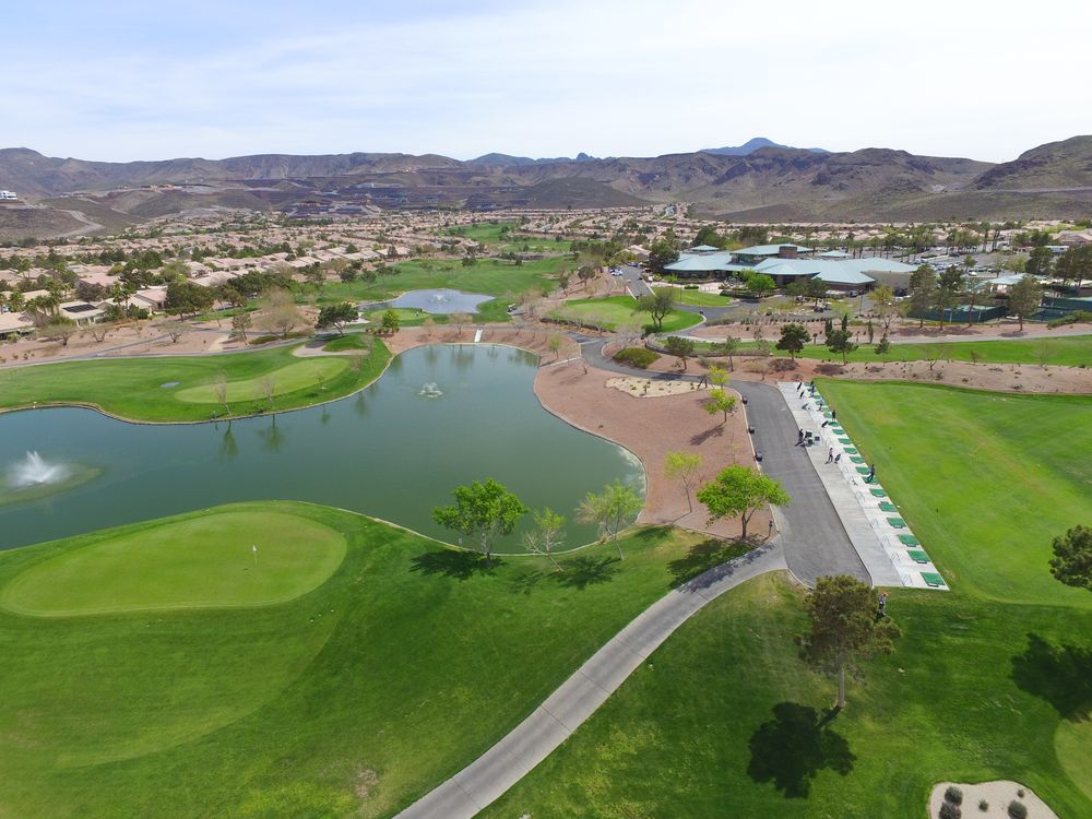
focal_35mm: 20
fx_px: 631
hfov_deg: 81.7
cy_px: 410
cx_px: 546
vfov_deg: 66.0
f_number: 2.8
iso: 100
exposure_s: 1/919
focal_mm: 3.61
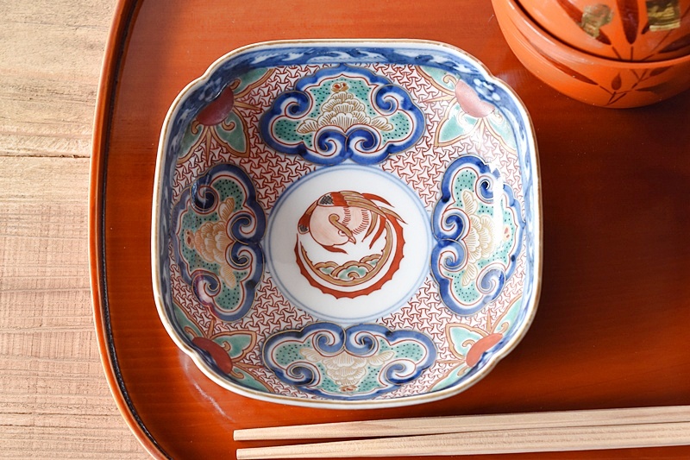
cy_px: 230
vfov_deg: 16.5
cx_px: 345
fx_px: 1581
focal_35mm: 82
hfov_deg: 24.6
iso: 800
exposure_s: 1/10
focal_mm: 55
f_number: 5.6
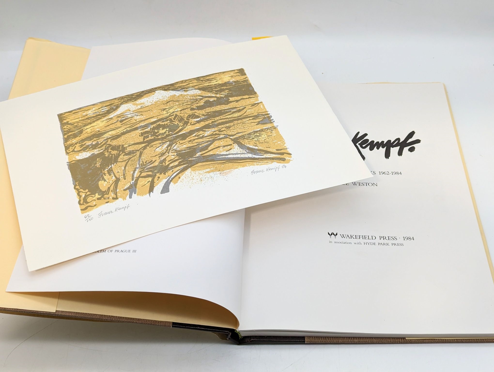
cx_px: 247
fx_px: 686
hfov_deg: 39.6
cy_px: 186
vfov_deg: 30.3
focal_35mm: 48
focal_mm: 6.81
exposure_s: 1/353
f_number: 1.85
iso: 69
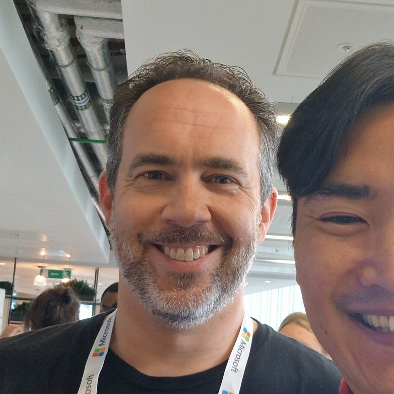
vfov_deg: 31.5
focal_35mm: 54
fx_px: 695
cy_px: 247
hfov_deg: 31.6
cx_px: 225
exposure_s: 1/100
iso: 250
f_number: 2.2
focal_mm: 3.3
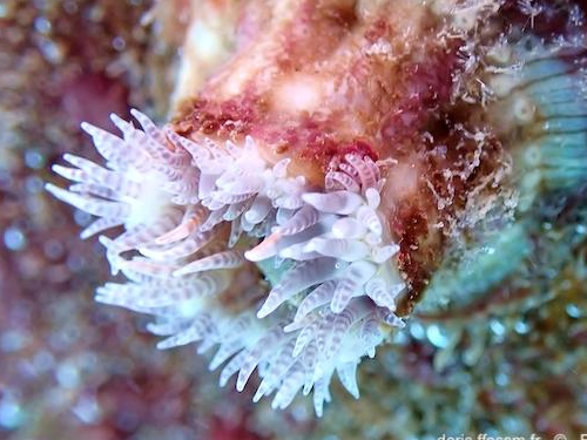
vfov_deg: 36.7
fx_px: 661
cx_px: 358
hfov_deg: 47.5
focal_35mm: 39
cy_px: 172
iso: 500
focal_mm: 5.4
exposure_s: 1/125
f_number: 2.3
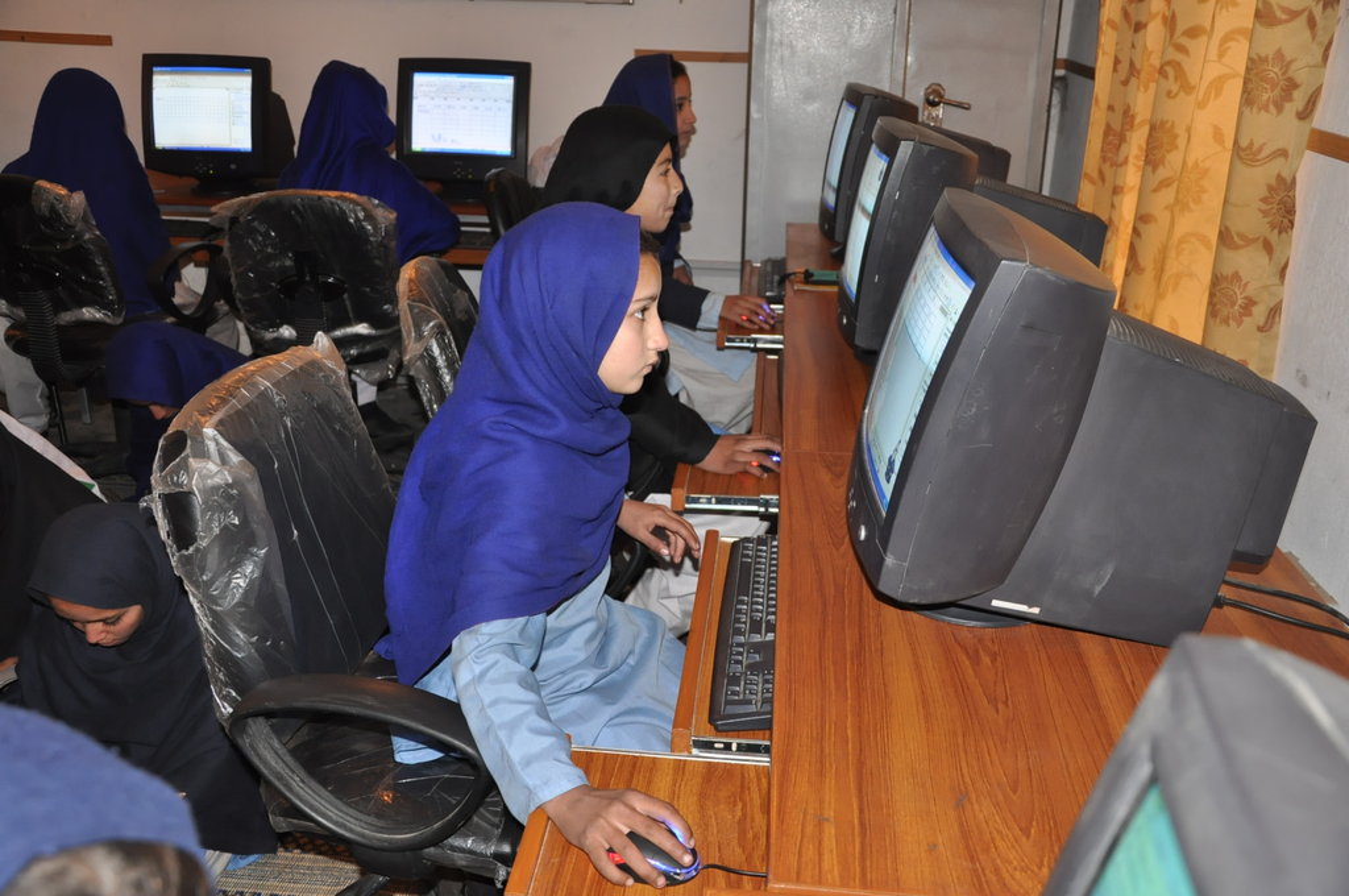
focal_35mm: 33
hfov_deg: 57.3
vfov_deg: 39.9
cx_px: 674
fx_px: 1235
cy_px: 448
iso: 800
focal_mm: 22
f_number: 3.8
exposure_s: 1/60
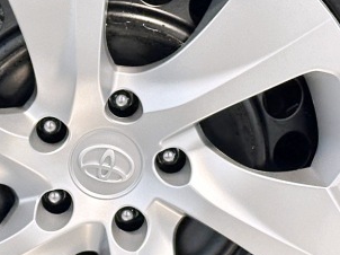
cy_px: 153
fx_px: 1600
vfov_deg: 9.1
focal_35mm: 163
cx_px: 106
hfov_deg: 12.1
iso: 500
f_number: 1.78
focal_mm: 6.86
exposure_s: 1/40
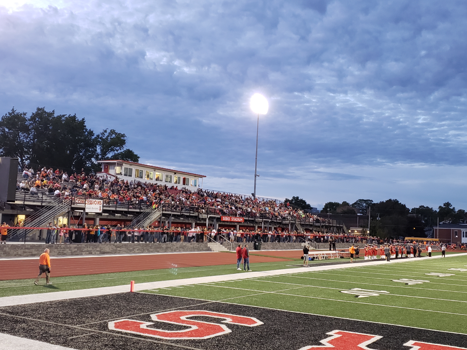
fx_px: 351
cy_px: 175
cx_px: 234
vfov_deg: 53.1
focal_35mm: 26
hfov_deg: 67.3
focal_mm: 4.3
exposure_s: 1/60
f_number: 1.5
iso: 200
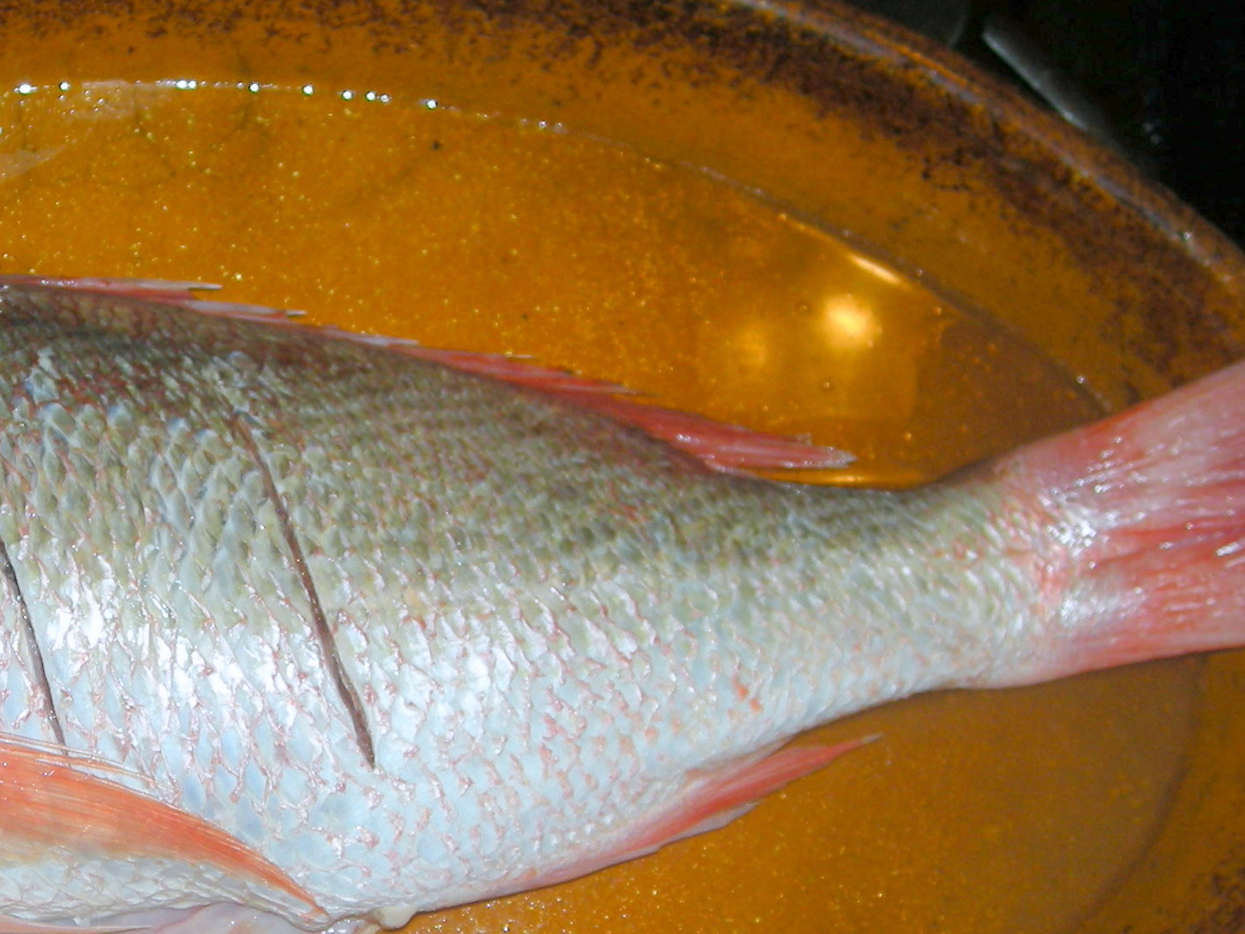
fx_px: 2662
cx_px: 227
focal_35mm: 74
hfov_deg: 25.8
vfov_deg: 19.9
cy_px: 595
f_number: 2.8
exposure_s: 1/32.8
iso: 50
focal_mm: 5.7
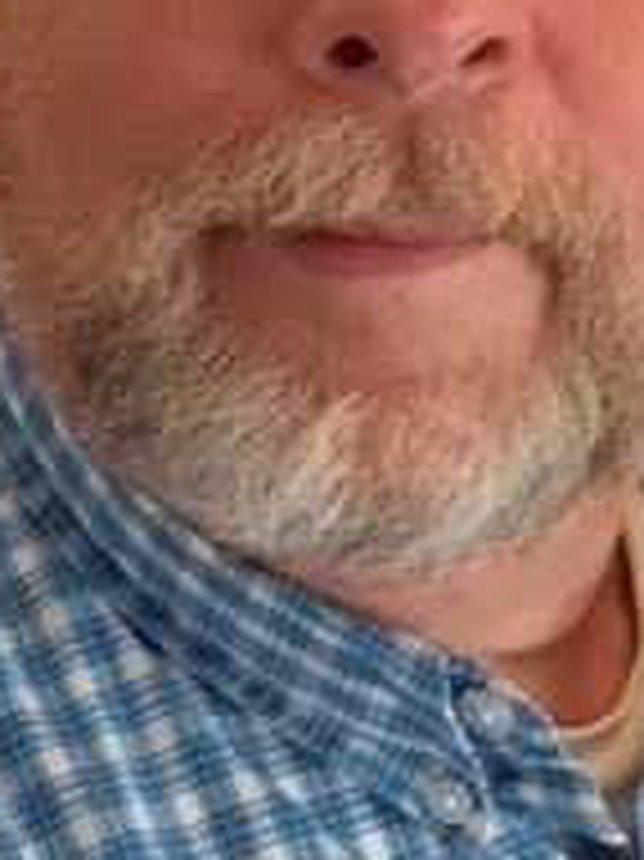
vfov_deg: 17.9
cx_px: 306
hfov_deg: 14.2
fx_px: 2583
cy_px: -185
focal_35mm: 104
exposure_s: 1/30
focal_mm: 2.15
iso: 200
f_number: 2.4
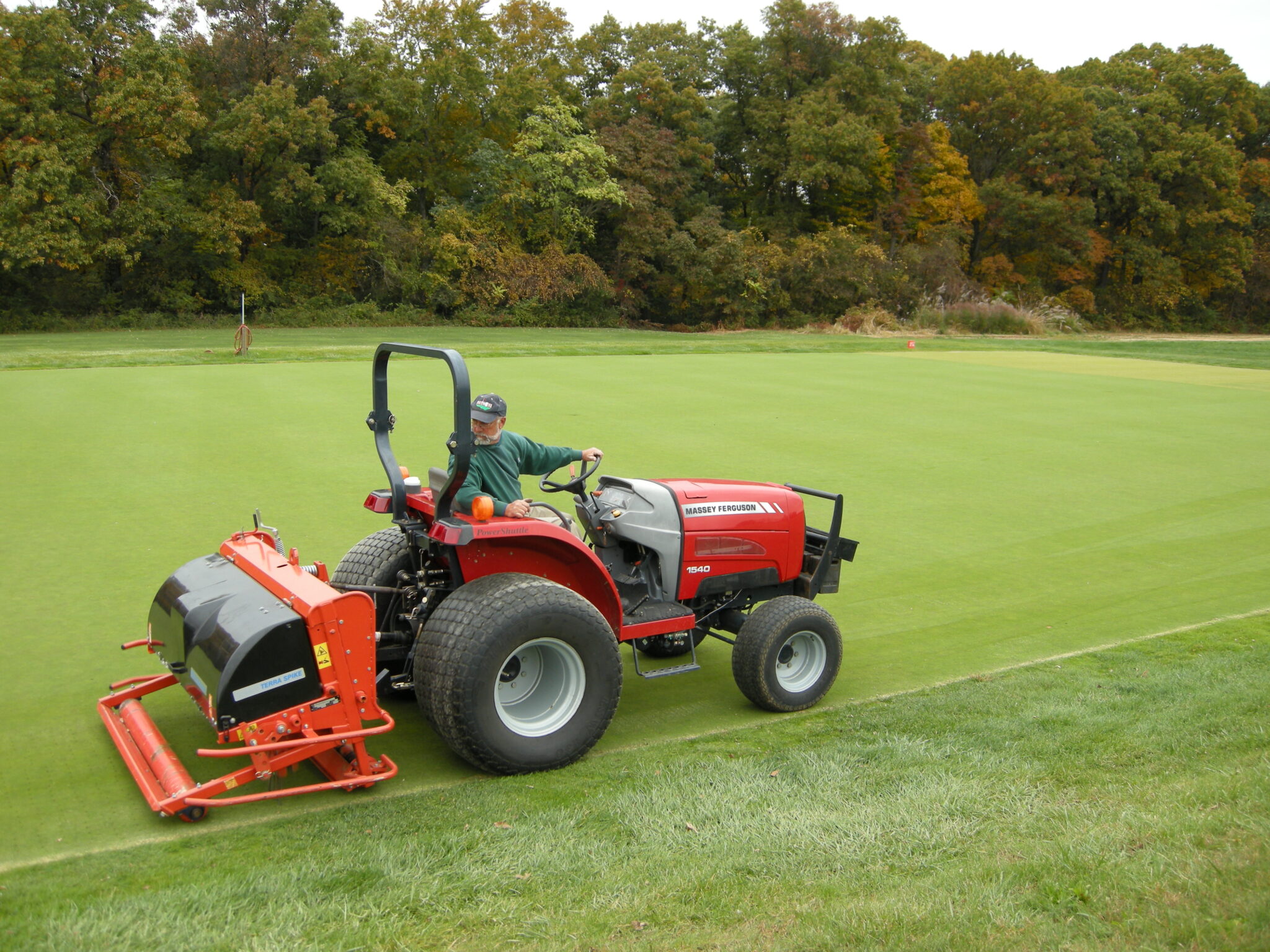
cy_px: 476
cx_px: 635
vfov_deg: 40.7
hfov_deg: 52.6
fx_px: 1284
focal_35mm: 35
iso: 64
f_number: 3.4
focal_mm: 7.5
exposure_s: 1/84.7
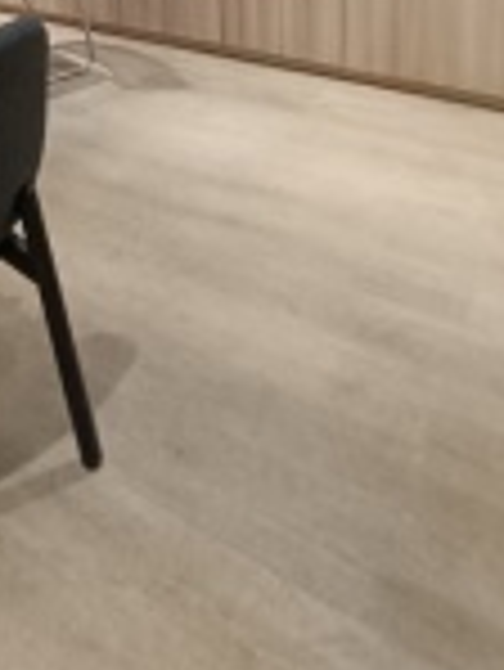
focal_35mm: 43
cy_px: -101
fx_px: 834
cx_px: -2
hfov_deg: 31.1
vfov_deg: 35.9
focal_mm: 1.66
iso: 715
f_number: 2.2
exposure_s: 1/33.3
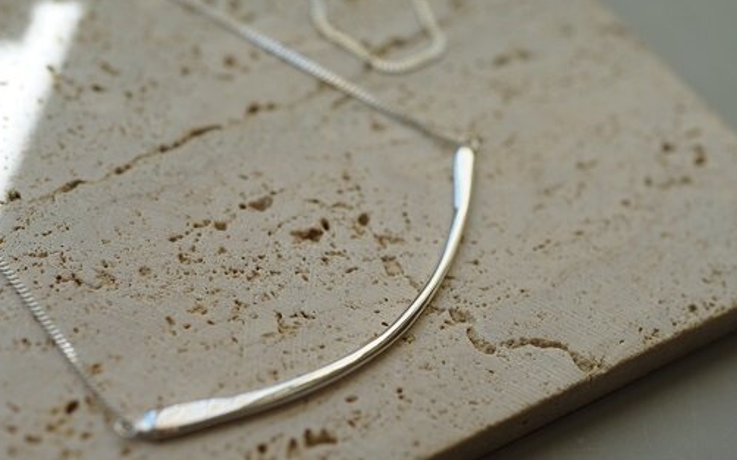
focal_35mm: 65
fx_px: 1305
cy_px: 223
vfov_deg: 20.0
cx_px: 332
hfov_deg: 31.5
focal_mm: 50
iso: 125
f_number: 4
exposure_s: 1/160
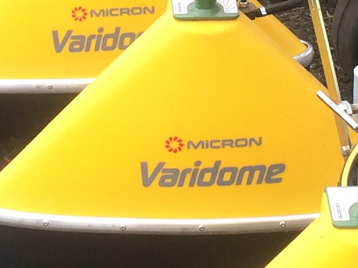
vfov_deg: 9.2
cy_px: -100
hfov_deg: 12.5
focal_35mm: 158
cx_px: 126
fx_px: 1634
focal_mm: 4.12
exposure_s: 1/427
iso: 32
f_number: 2.2
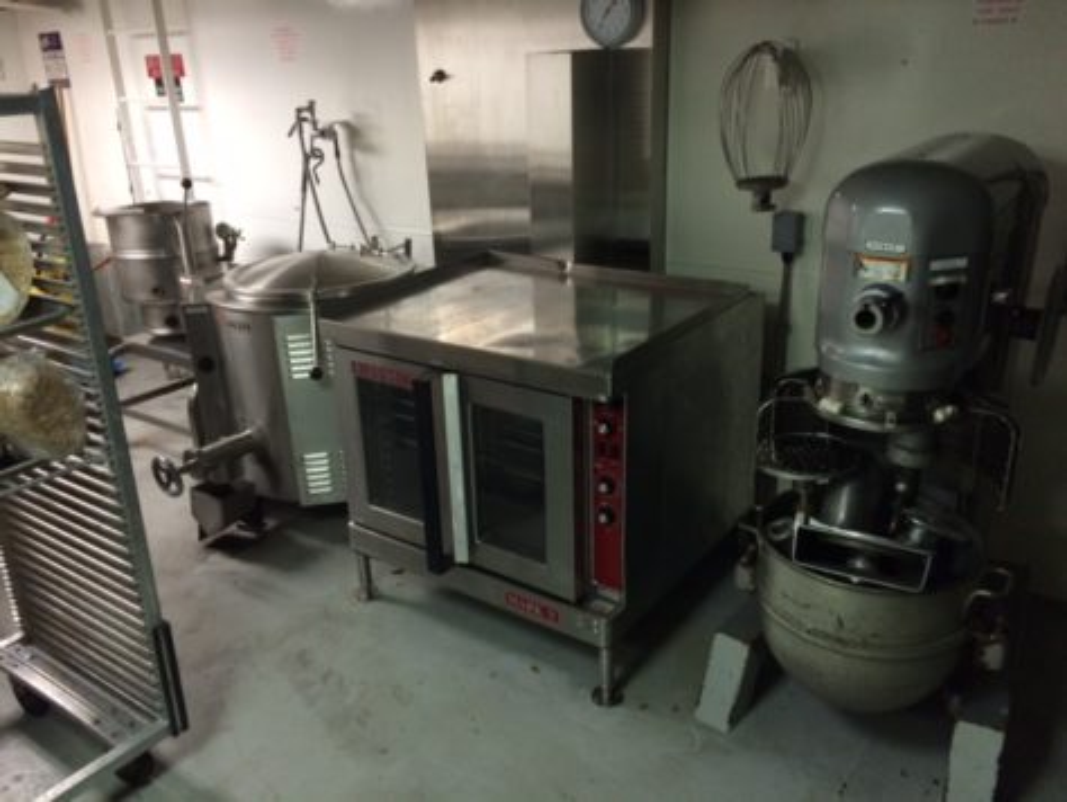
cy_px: 401
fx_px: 894
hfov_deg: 61.6
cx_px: 534
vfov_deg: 48.3
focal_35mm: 29
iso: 250
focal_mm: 4.15
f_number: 2.2
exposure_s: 1/30
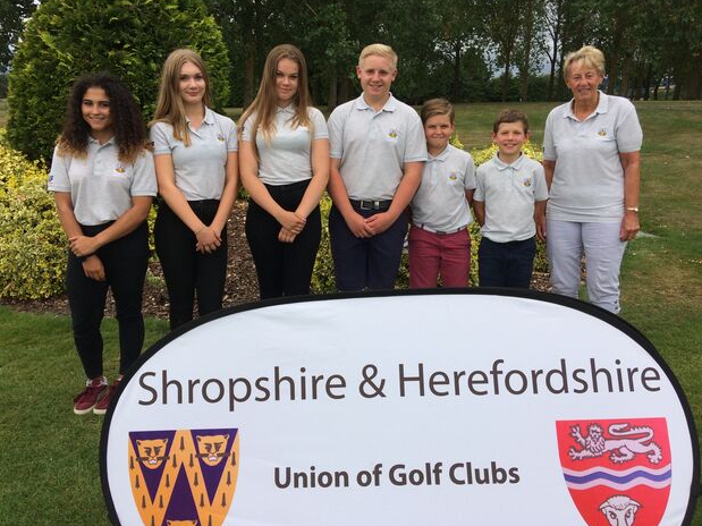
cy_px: 258
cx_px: 346
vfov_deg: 46.8
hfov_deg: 60.0
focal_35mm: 30
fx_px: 608
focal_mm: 4.15
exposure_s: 1/789
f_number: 2.2
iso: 32
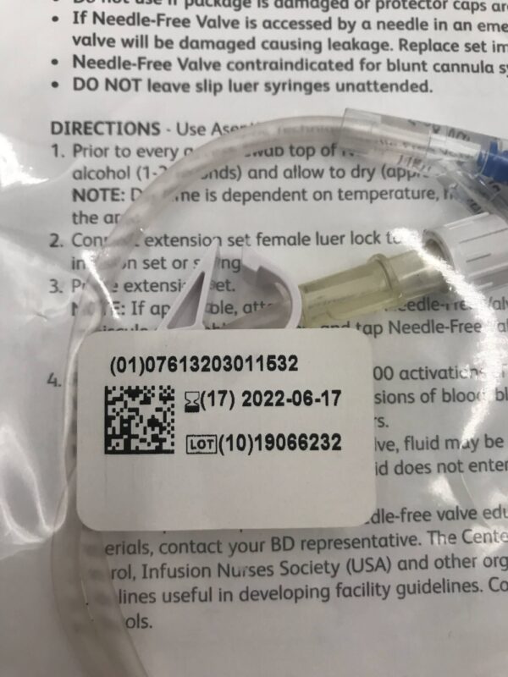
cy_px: 338
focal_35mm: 28
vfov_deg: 63.4
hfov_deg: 49.7
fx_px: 548
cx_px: 254
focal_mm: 3.99
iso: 25
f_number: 1.8
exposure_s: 1/40
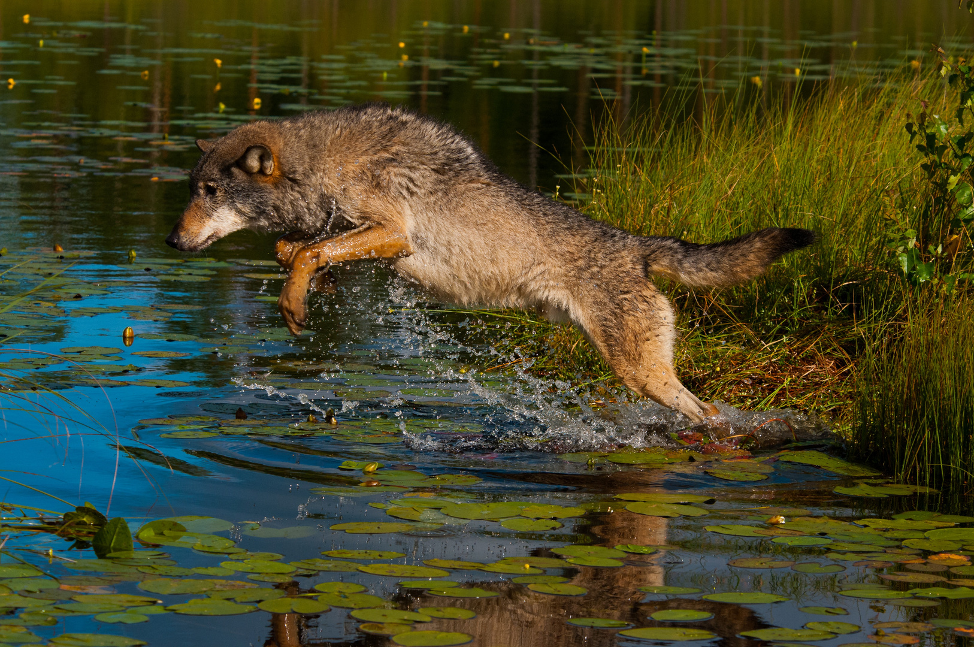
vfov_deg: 7.6
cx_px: 487
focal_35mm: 180
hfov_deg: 11.4
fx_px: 4864
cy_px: 324
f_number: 8
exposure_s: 1/2500
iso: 1250
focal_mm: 120
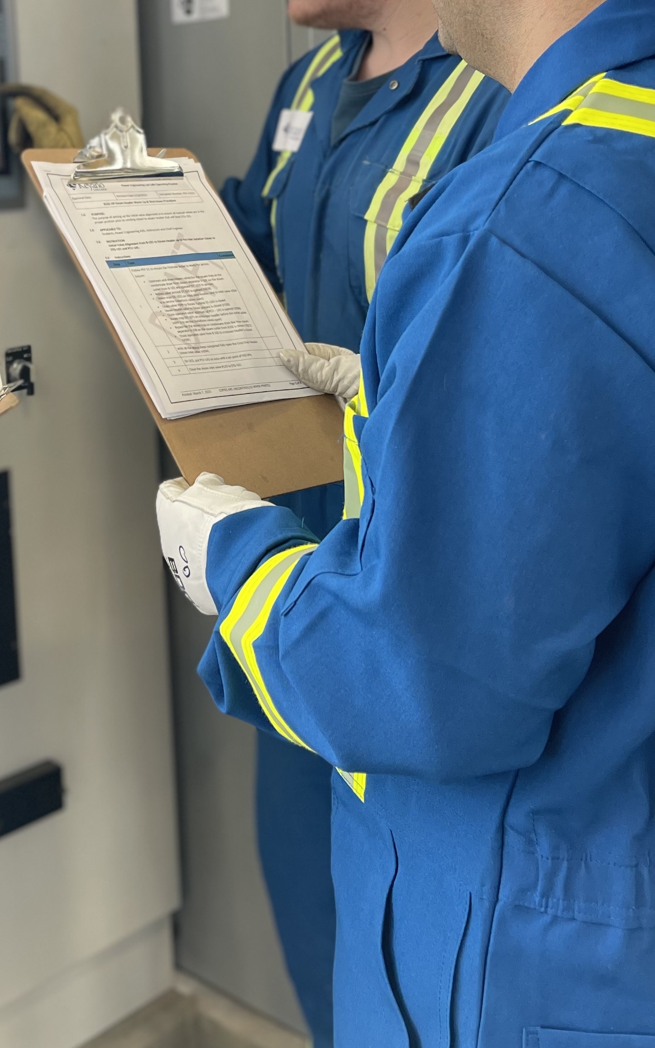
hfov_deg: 26.1
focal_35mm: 48
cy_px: 283
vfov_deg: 40.8
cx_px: 84
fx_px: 1371
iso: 80
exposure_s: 1/121
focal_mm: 5.1
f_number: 1.6
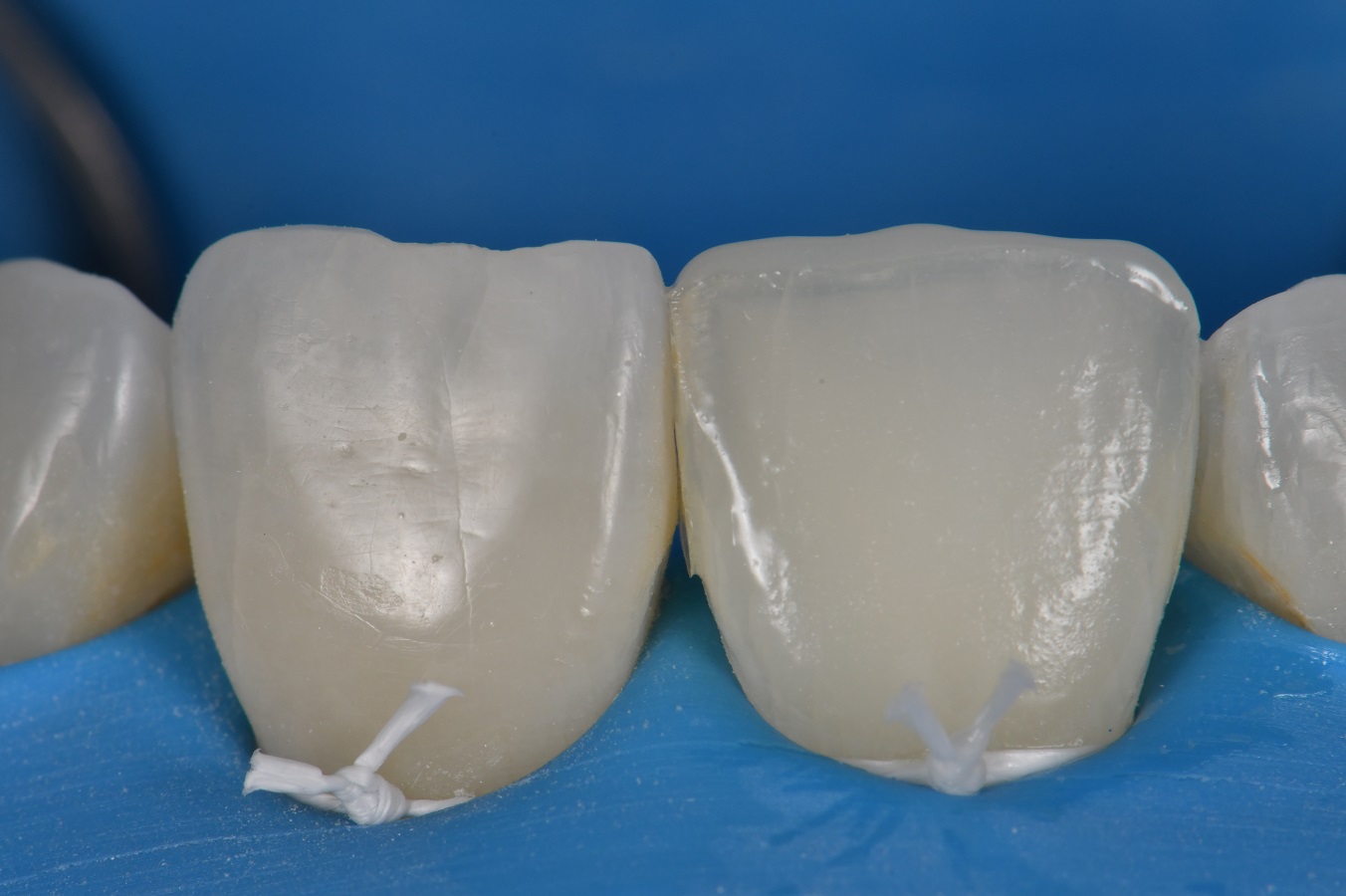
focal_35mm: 157
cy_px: 448
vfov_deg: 8.7
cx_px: 673
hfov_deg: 13.1
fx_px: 5867
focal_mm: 105
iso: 200
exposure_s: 1/160
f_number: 32
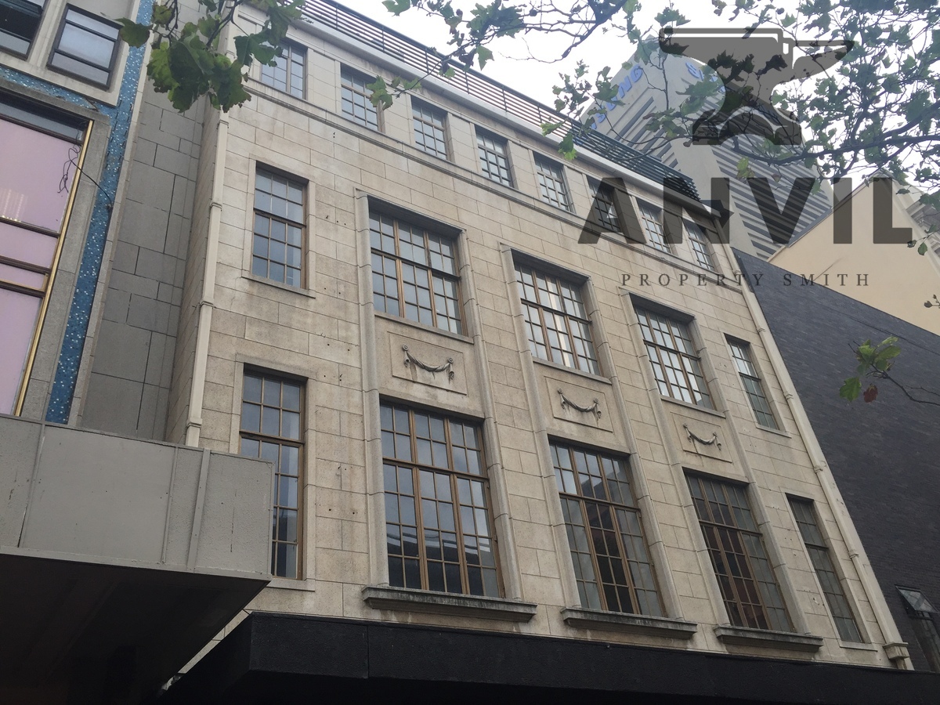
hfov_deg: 61.7
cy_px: 352
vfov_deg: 48.2
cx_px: 470
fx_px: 787
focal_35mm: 29
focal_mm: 4.15
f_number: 2.2
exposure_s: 1/565
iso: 32
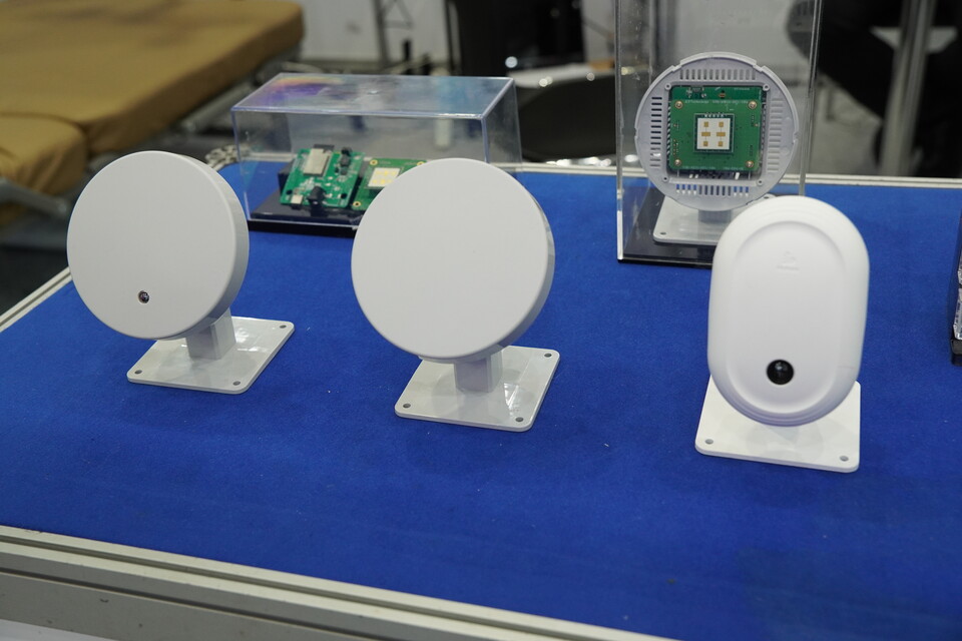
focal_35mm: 39
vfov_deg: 34.2
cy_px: 320
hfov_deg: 49.6
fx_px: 1042
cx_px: 481
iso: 1000
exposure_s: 1/160
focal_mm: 26
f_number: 4
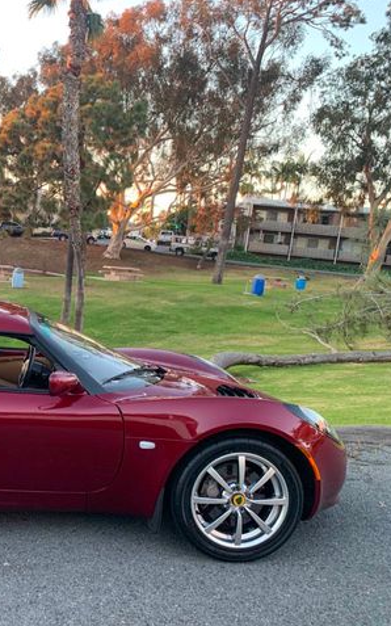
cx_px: -13
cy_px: 312
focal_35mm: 37
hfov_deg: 31.4
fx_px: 631
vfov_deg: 52.8
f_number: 1.8
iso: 100
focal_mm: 4.25
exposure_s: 1/71
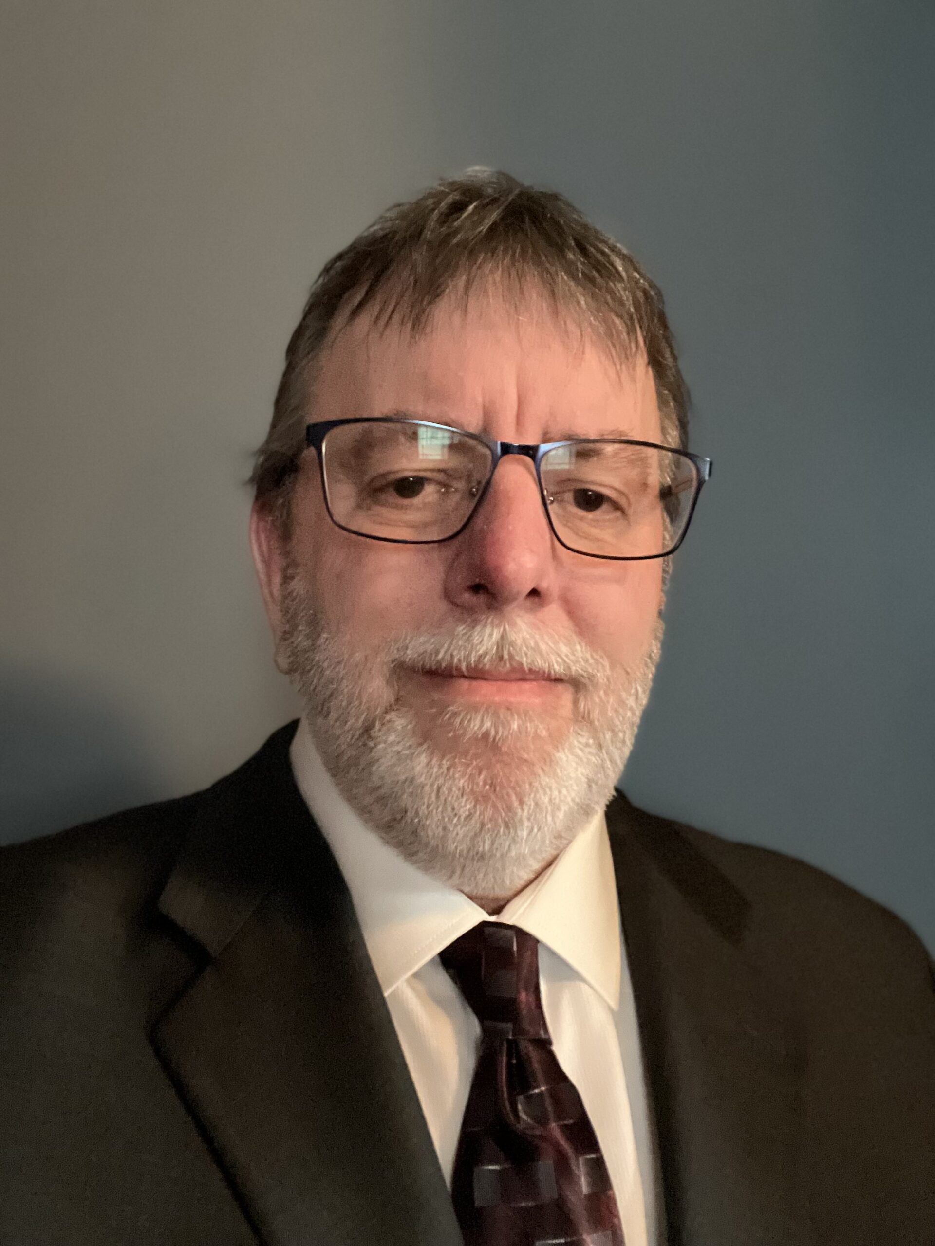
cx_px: 468
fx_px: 1080
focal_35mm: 30
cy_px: 623
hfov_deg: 46.8
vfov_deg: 60.0
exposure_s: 1/15
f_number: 2.2
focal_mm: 2.71
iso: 1000
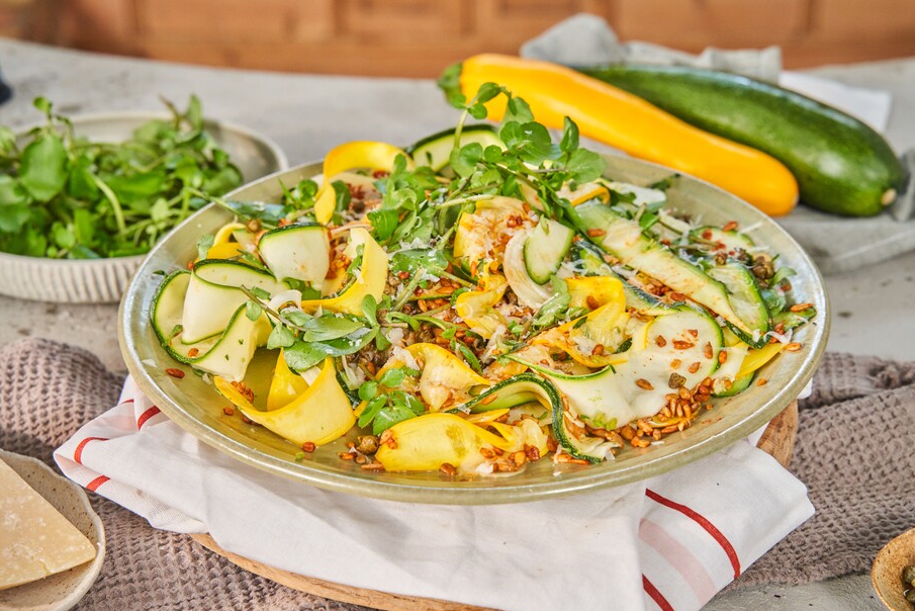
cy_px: 329
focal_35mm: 69
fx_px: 1754
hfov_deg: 29.2
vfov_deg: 19.7
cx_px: 482
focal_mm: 61
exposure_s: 1/200
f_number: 6.3
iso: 1600
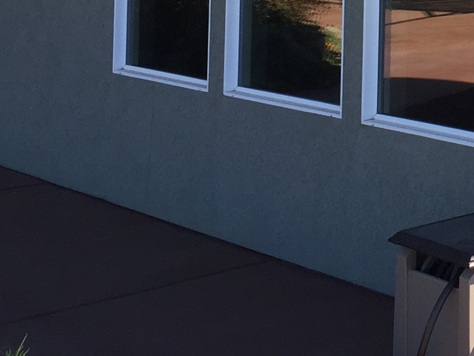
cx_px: 658
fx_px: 1479
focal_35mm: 108
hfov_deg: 16.9
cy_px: -179
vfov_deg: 13.0
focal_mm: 4.15
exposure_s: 1/760
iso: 32
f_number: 2.2
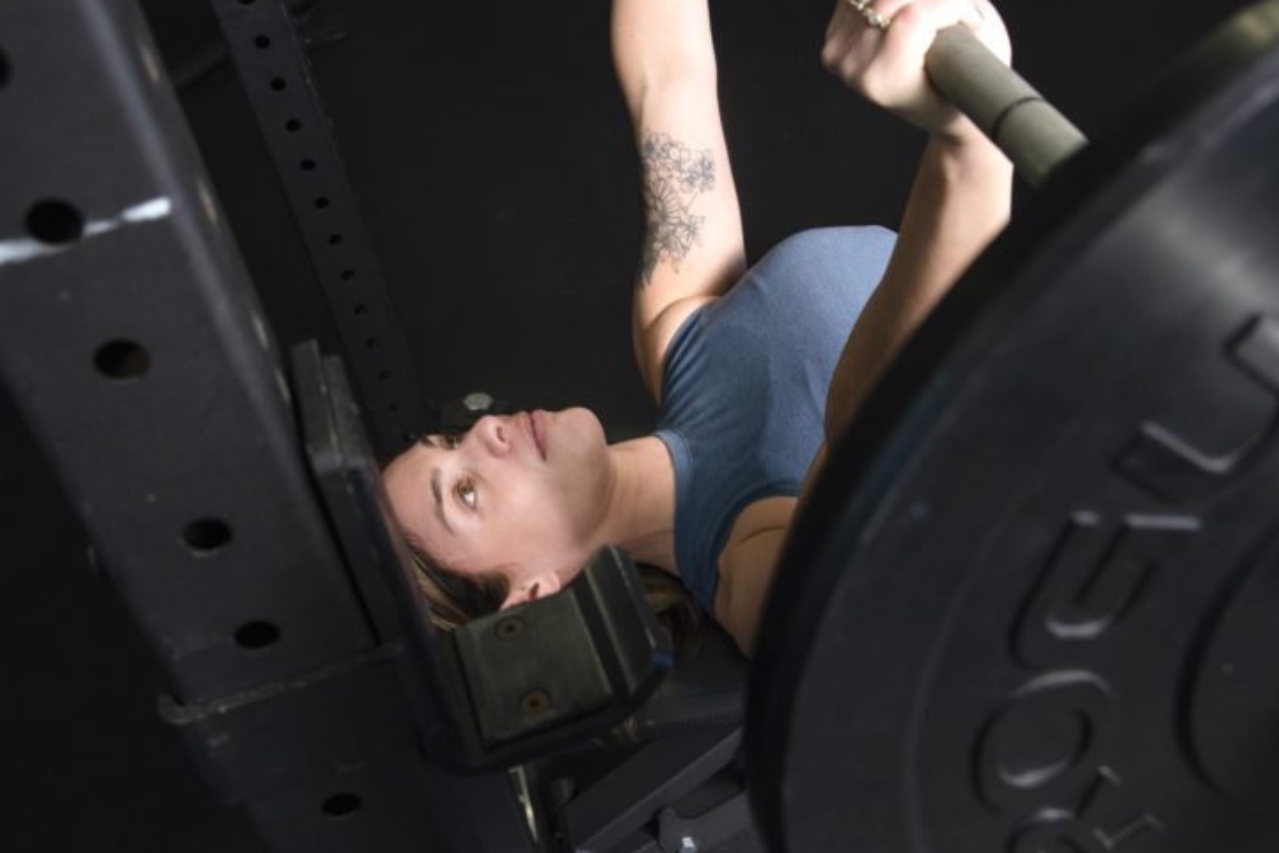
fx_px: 1563
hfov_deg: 44.4
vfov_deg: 30.5
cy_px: 391
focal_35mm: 44
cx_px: 582
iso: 400
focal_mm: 31
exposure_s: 1/30
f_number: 5.6
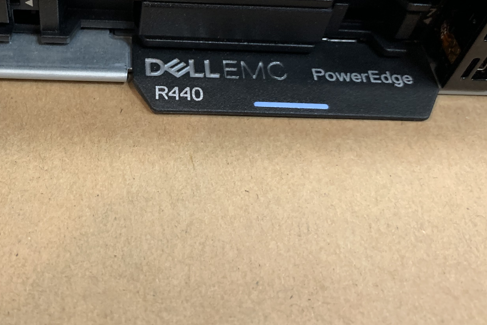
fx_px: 595
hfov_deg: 43.3
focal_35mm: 44
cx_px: 133
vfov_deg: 30.0
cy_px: 80
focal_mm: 4.25
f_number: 1.8
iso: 400
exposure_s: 1/33
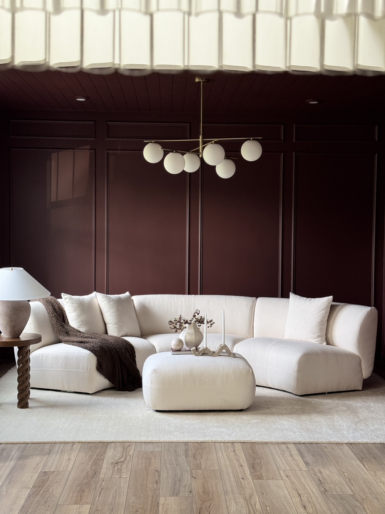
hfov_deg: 30.3
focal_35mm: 48
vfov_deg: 39.7
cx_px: 192
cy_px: 257
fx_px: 712
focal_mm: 6.76
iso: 100
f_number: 1.78
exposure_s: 1/70
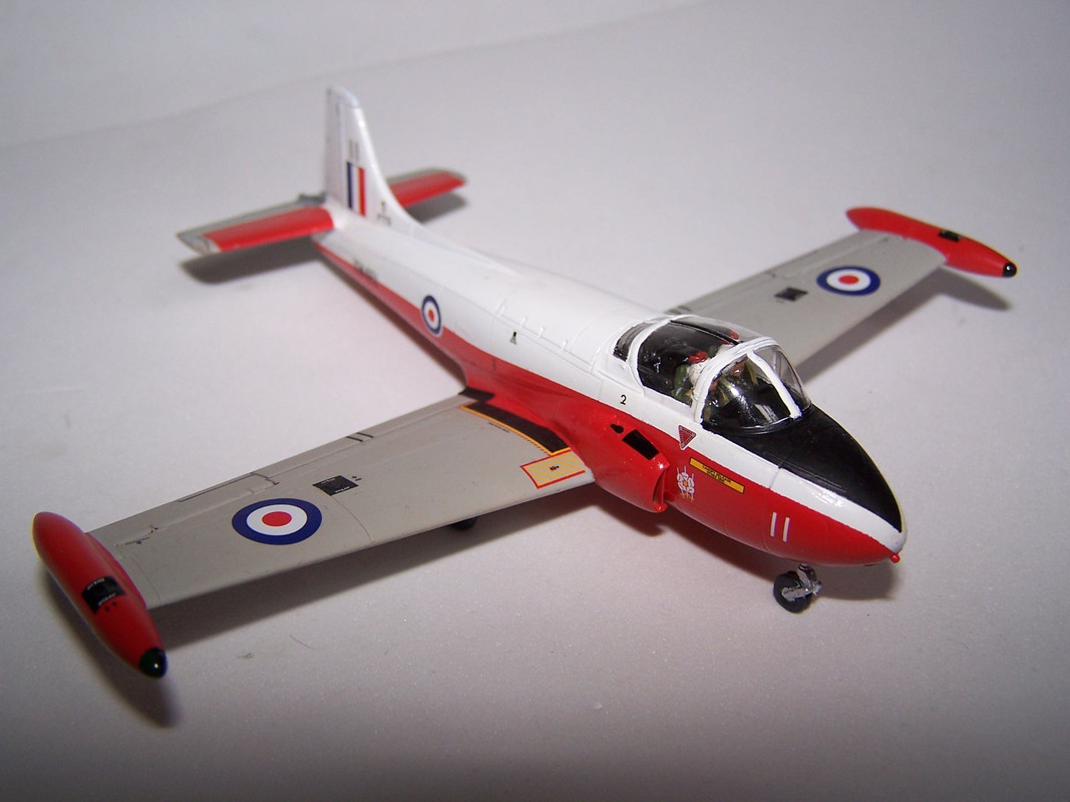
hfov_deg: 49.0
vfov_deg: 37.7
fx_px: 1174
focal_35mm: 38
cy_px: 401
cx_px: 535
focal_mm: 6.3
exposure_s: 1/60
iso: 80
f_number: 2.8
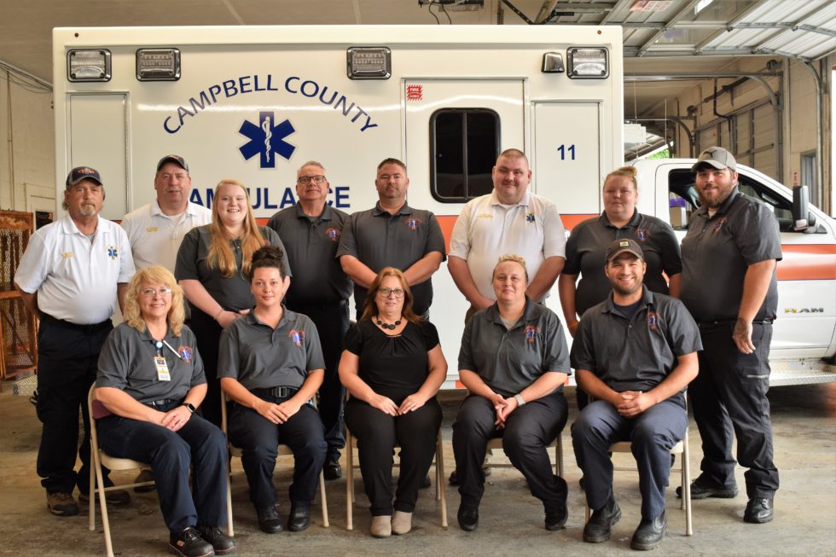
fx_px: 871
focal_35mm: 38
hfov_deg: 51.3
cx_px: 418
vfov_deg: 35.5
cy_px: 278
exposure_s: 1/40
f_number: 10
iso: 800
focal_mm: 25
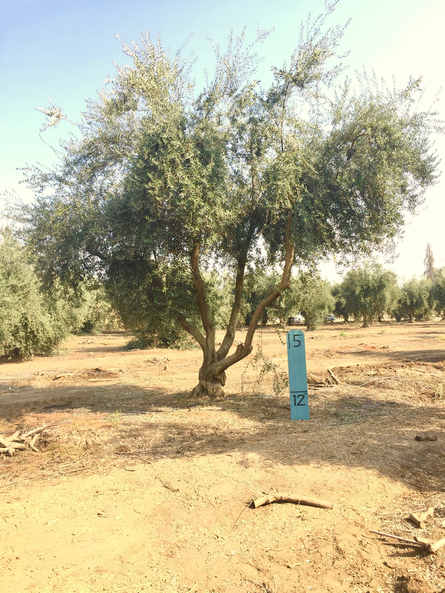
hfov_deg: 48.2
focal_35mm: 29
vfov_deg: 61.7
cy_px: 296
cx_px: 222
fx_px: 497
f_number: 2.2
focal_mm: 4.15
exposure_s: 1/501
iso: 32
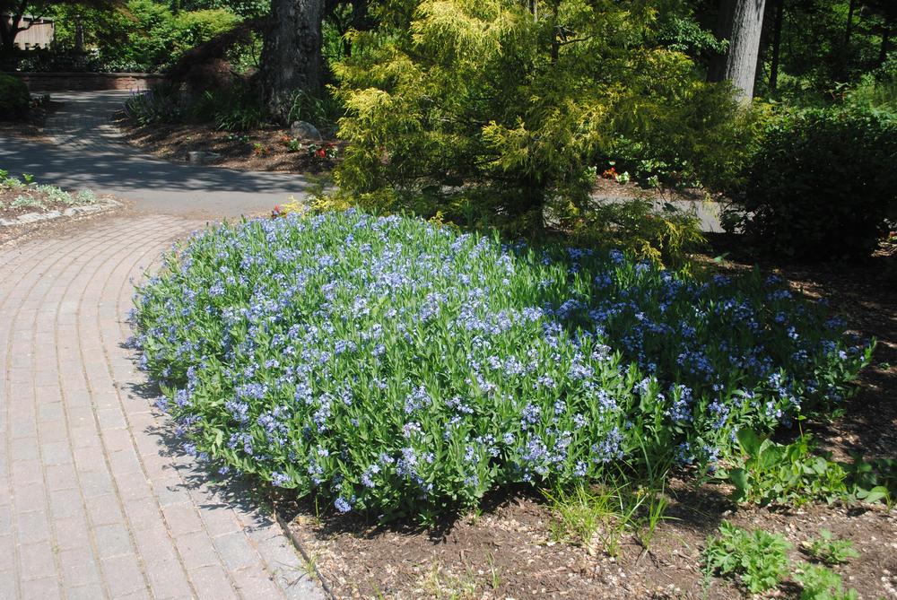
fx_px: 823
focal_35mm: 33
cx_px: 448
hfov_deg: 57.2
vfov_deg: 40.1
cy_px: 300
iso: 100
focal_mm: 22
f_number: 6.3
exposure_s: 1/160
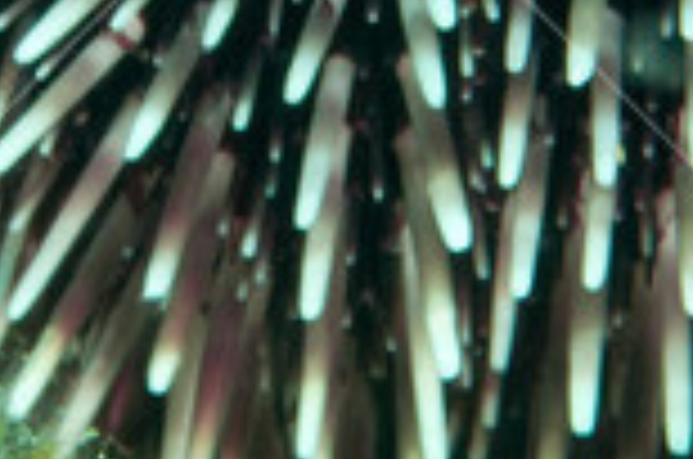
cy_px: -207
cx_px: 320
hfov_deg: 2.0
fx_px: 20177
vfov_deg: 1.3
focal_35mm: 1050
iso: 200
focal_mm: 105
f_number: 22
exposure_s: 1/30
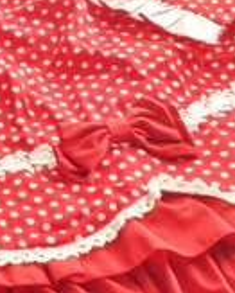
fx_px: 1170
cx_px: -76
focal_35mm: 135
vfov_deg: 14.2
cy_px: 97
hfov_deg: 11.2
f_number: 2.4
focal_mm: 4.28
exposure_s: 1/20
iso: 100
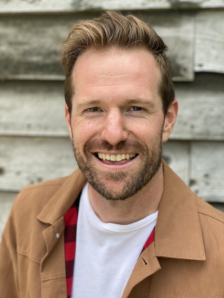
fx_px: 449
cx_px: 112
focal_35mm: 52
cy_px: 149
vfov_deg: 36.8
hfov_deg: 28.0
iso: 20
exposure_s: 1/280
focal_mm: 6
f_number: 2
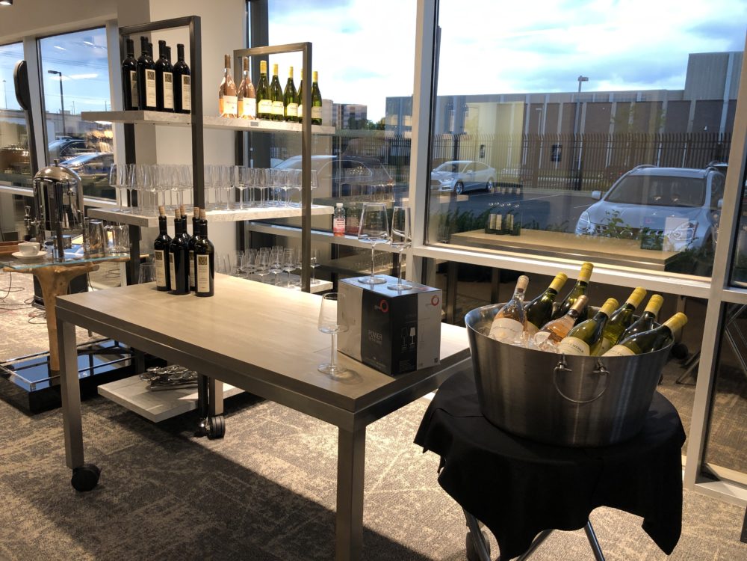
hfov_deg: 63.4
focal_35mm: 28
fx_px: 604
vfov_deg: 49.7
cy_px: 280
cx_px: 374
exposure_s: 1/30
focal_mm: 4
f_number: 1.8
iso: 32
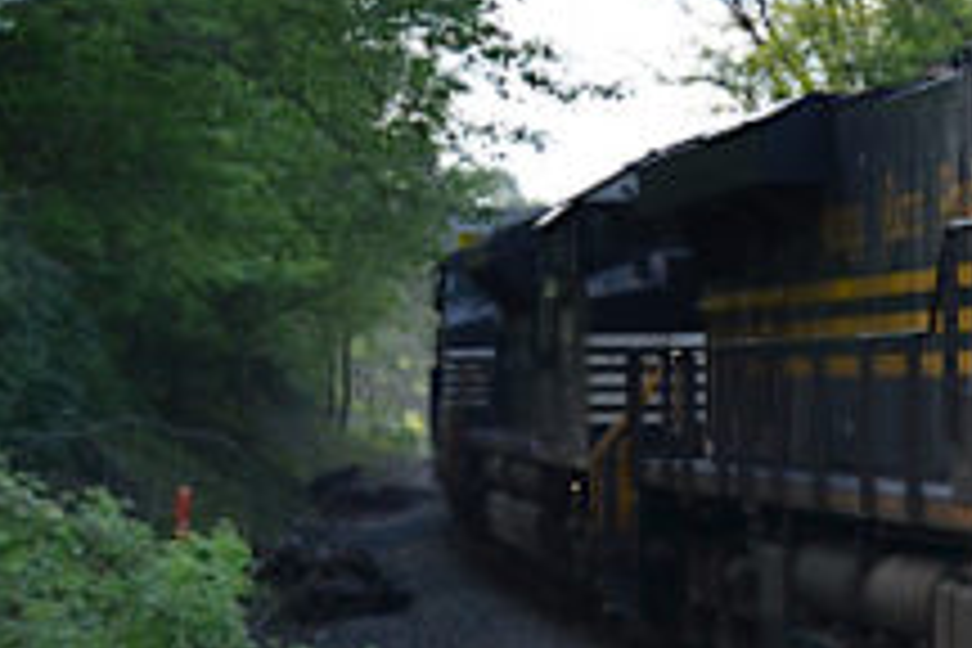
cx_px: 1431
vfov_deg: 9.5
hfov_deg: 13.5
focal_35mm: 144
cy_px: 225
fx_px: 3882
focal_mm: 27
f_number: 4
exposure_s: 1/640
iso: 400
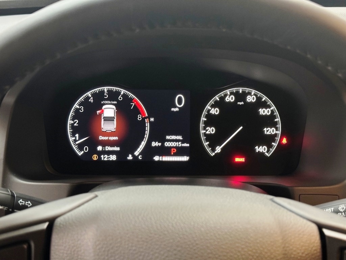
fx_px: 480
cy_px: 130
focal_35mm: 48
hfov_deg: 39.7
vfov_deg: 30.3
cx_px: 173
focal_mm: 6.86
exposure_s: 1/24
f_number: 1.78
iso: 640
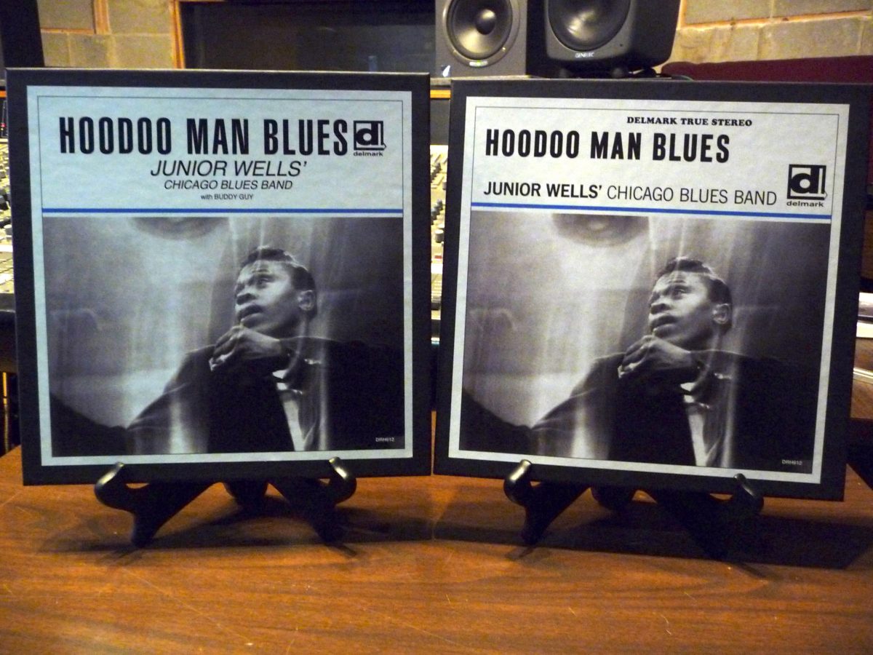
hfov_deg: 63.4
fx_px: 706
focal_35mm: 28
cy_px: 328
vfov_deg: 49.7
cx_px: 436
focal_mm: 4.7
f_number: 3.3
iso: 400
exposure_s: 1/8
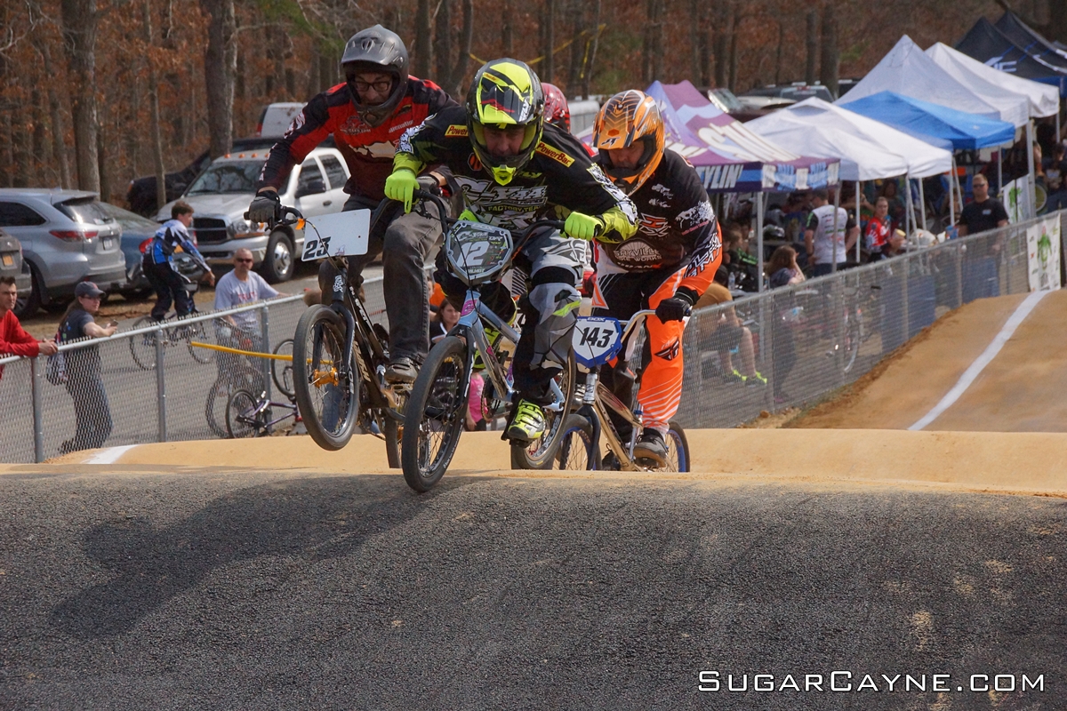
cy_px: 356
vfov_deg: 8.3
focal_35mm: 165
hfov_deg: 12.5
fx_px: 4890
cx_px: 534
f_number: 11
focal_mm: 110
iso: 1600
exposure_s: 1/2000
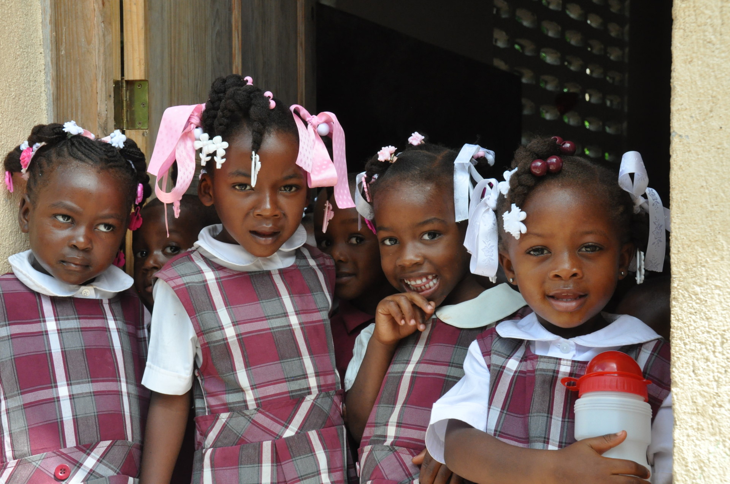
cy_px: 242
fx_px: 1063
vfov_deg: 25.7
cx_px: 365
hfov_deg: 37.9
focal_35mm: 52
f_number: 10
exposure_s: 1/400
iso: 1250
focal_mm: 35
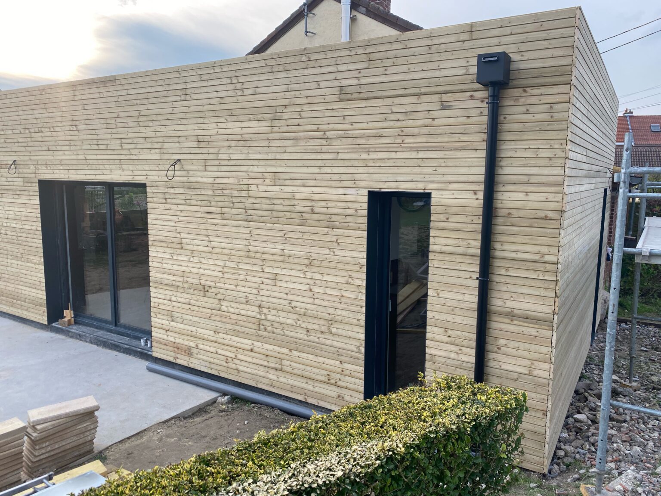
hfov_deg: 67.3
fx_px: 496
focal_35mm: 26
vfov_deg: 53.1
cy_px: 248
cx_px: 330
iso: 32
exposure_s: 1/421
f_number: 1.8
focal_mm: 4.25
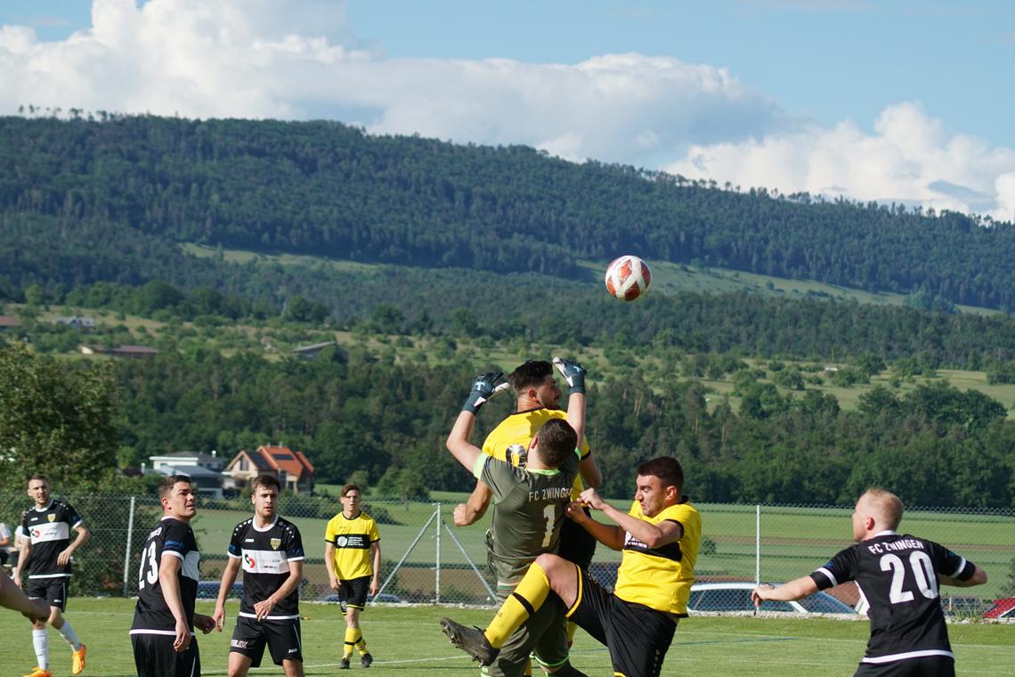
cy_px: 338
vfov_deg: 9.1
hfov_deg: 13.7
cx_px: 508
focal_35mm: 150
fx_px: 4229
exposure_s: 1/2000
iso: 400
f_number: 5
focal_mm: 100
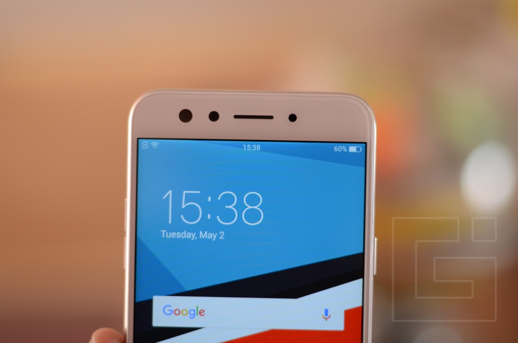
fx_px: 1077
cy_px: 172
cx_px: 259
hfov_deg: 27.0
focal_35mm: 75
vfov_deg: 18.1
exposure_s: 1/80
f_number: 1.8
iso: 400
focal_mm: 50
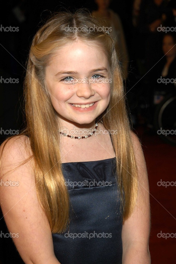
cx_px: 88
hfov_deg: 12.2
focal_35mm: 112
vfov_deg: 18.2
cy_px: 132
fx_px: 827
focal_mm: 75
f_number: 8
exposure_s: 1/180
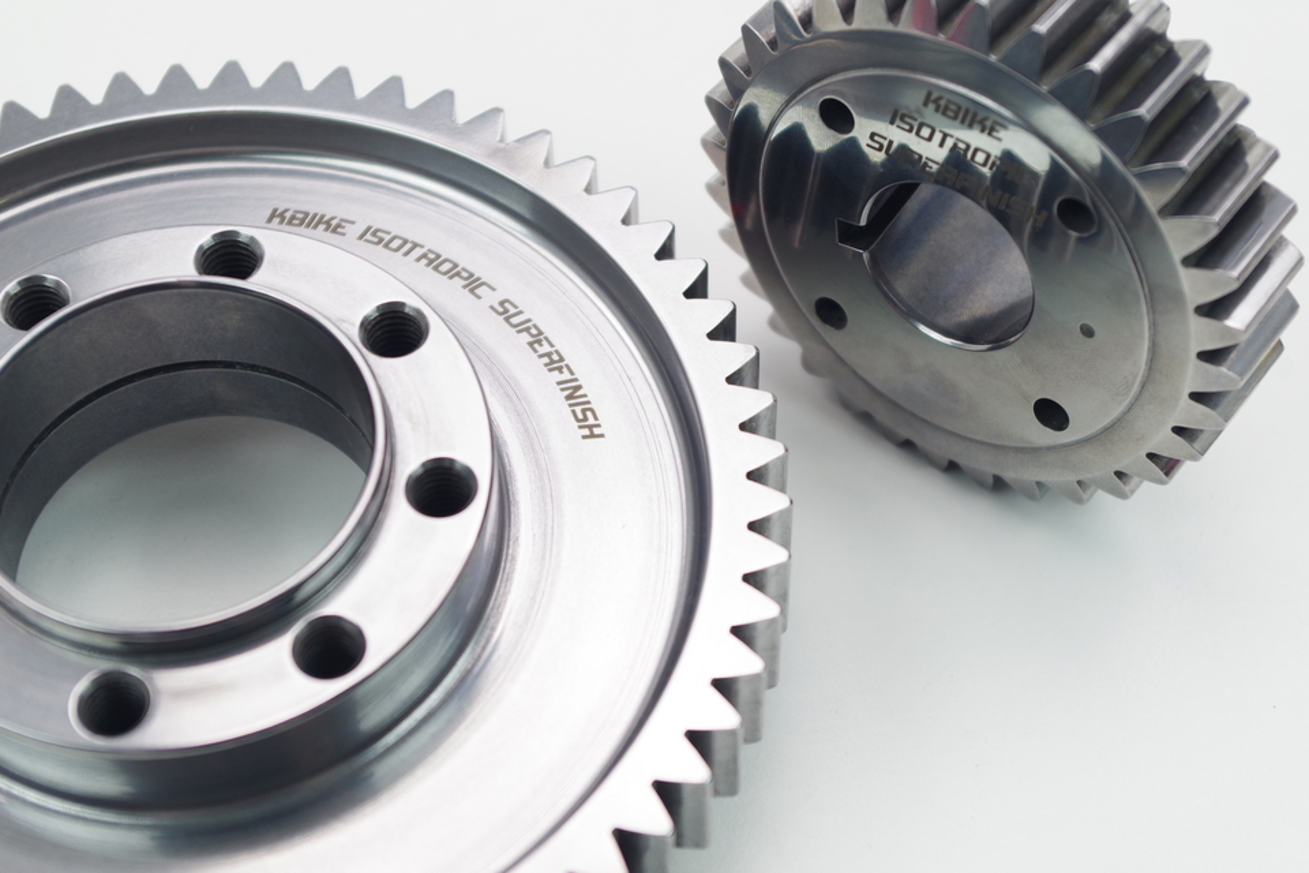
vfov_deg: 18.9
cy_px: 436
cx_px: 654
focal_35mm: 72
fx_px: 2618
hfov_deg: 28.1
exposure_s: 1/80
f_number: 5.6
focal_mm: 47.5
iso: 100
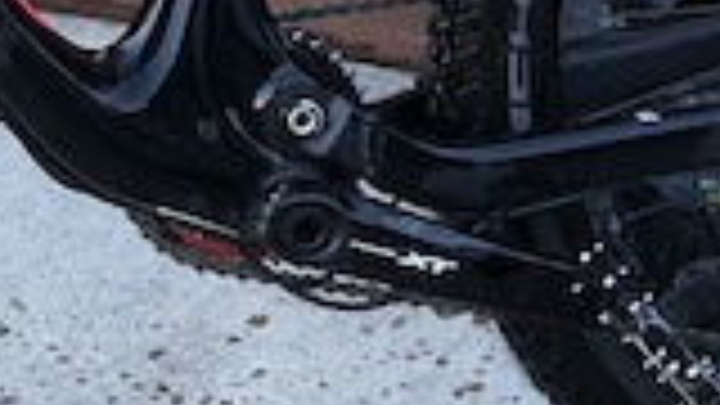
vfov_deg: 7.9
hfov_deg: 13.8
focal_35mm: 153
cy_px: 9
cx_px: -32
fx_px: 2921
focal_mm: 4
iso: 25
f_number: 1.8
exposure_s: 1/40
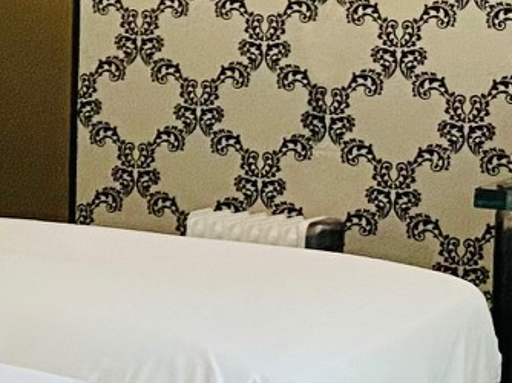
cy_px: 172
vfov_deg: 9.4
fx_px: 2320
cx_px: -106
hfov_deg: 12.3
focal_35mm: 157
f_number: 1.8
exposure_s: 1/33
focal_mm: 4.25
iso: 500
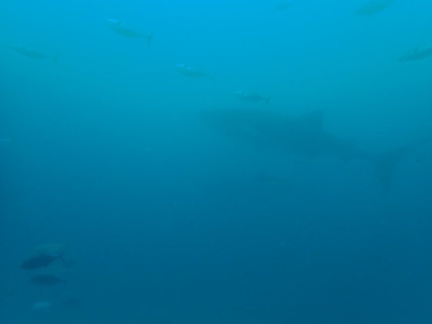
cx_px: 216
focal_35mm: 25
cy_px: 162
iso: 100
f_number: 2.8
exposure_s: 1/125
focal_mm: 4.5
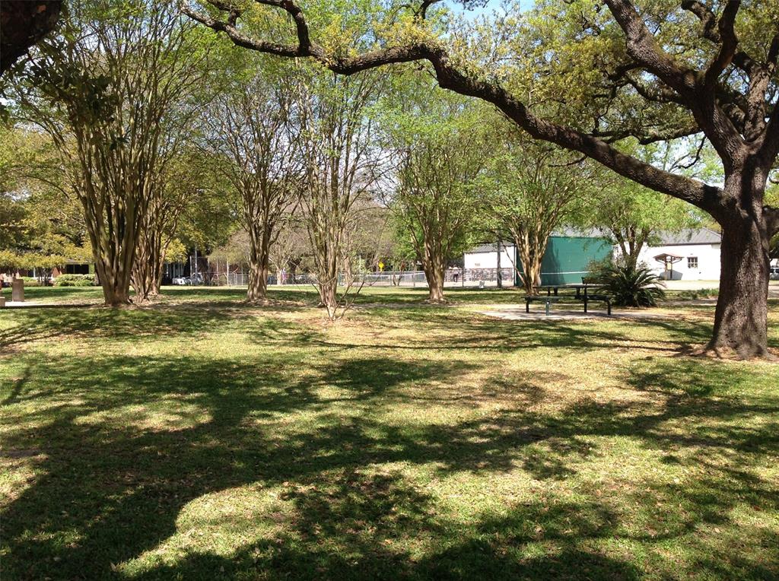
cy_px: 290
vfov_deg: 40.6
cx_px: 390
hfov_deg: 52.7
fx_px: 786
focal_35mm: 35
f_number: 2.4
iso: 50
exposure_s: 1/703
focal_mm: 4.28
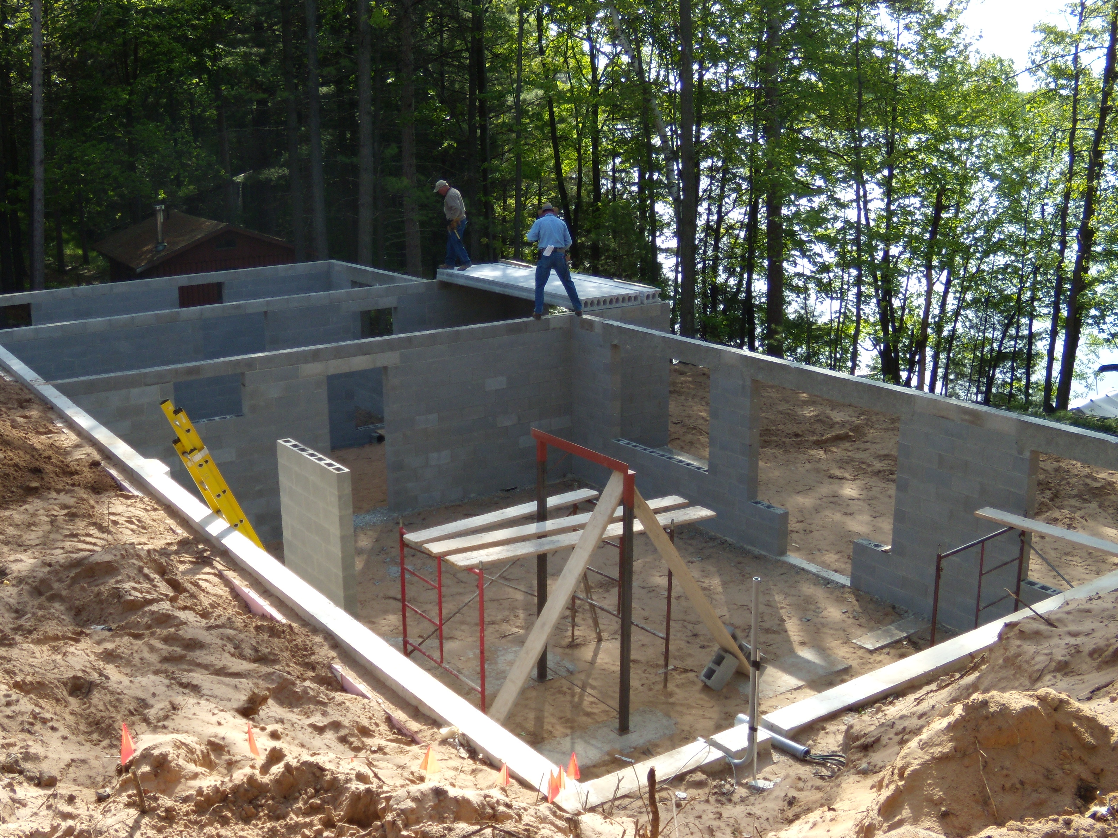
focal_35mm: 37
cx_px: 566
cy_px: 411
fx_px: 1195
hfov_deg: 50.1
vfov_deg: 38.7
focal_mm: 6.4
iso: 80
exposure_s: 1/250
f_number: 3.6
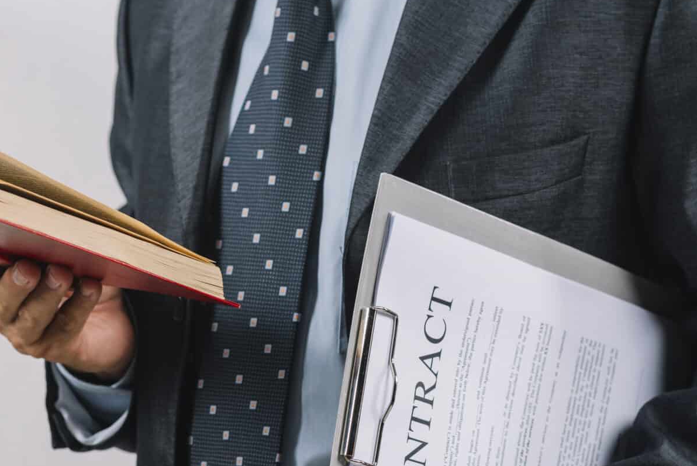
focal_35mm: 146
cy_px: 355
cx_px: 195
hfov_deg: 14.0
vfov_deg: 9.4
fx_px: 2828
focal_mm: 85
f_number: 5
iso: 200
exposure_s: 1/160
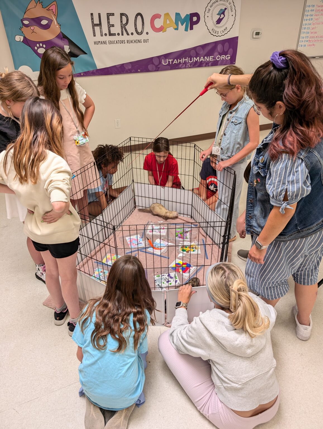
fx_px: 298
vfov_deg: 71.5
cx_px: 162
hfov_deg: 56.9
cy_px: 214
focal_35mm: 24
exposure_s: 1/120
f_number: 1.68
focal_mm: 6.9
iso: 63
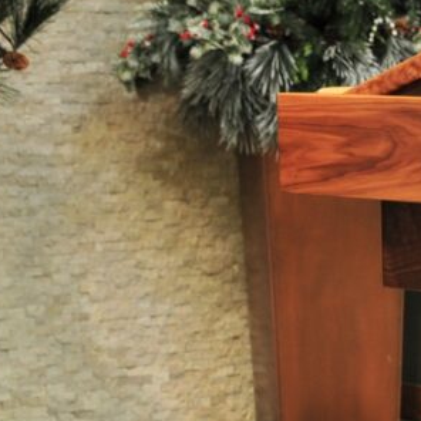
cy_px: 336
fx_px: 2669
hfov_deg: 8.8
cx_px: 617
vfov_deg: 9.0
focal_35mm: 194
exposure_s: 1/25
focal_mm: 44
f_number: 5
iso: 500
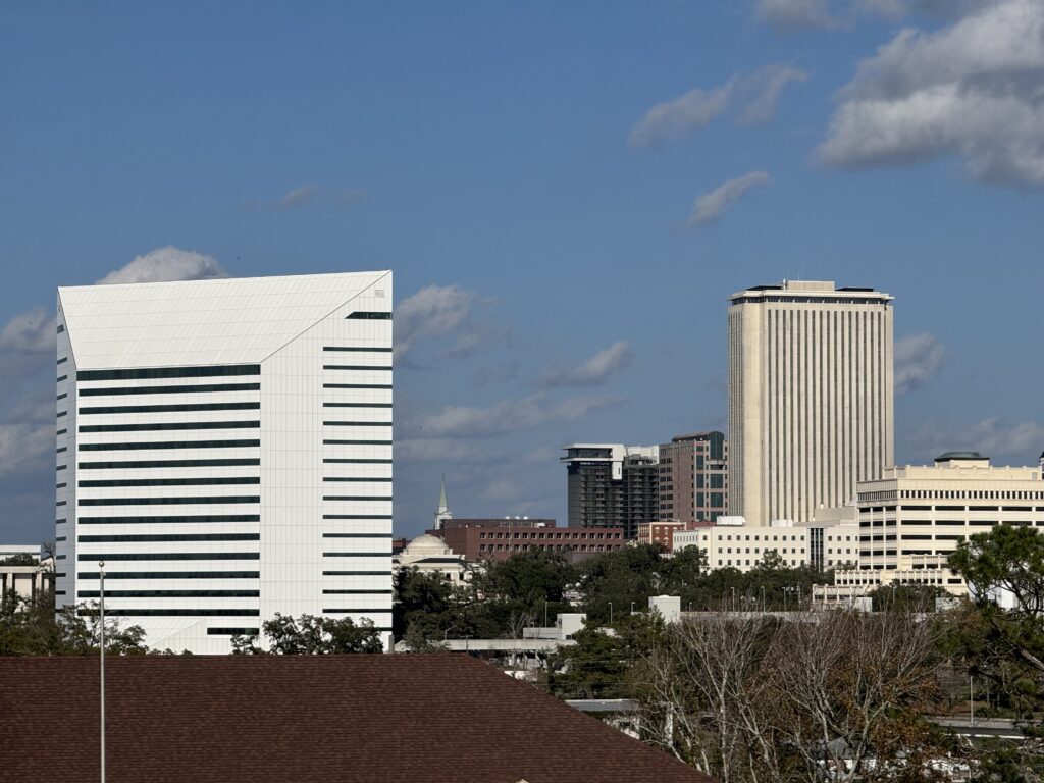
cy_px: 392
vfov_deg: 12.3
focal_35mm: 120
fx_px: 3619
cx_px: 522
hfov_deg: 16.4
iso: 50
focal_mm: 15.66
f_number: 2.8
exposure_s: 1/4651
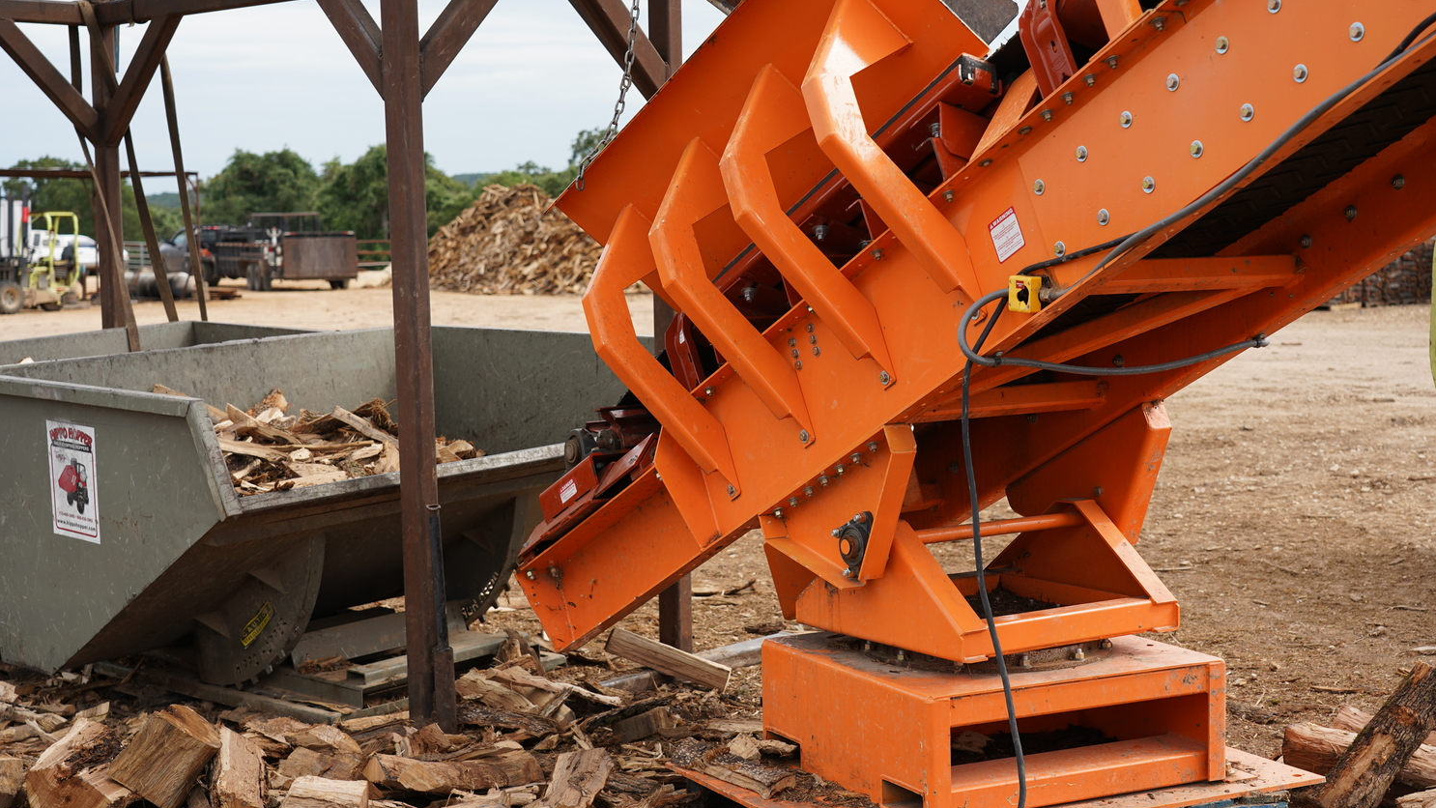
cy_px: 382
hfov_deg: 37.8
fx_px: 2094
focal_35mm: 55
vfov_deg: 21.8
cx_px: 724
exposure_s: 1/320
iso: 100
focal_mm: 52
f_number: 4.5
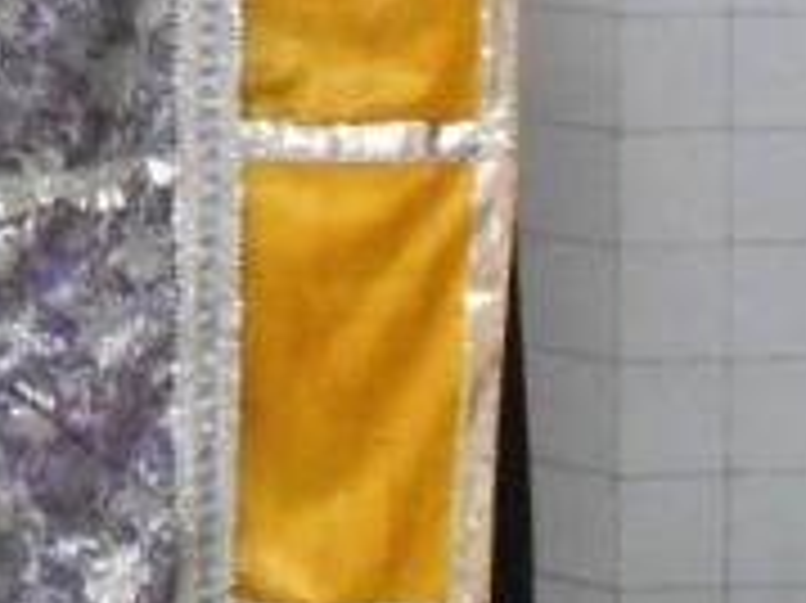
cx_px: -455
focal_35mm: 149
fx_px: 3467
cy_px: -378
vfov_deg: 9.6
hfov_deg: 12.5
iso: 800
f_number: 3.4
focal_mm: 4.7
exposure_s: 1/8
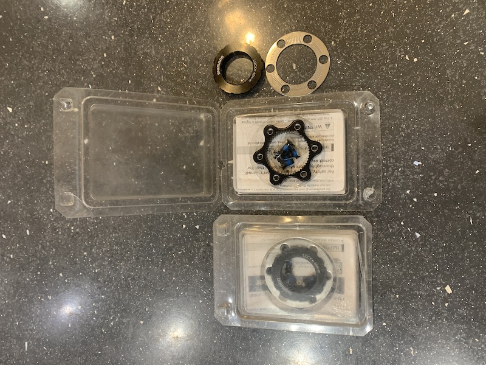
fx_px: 365
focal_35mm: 26
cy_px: 182
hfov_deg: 67.3
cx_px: 243
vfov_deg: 53.1
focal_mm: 4.25
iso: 160
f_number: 1.8
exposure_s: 1/50
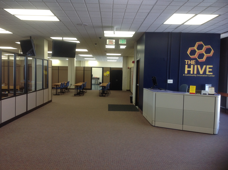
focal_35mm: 35
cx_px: 114
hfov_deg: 52.7
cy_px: 85
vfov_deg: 40.6
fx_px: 230
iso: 64
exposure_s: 1/40
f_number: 2.4
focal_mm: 4.28
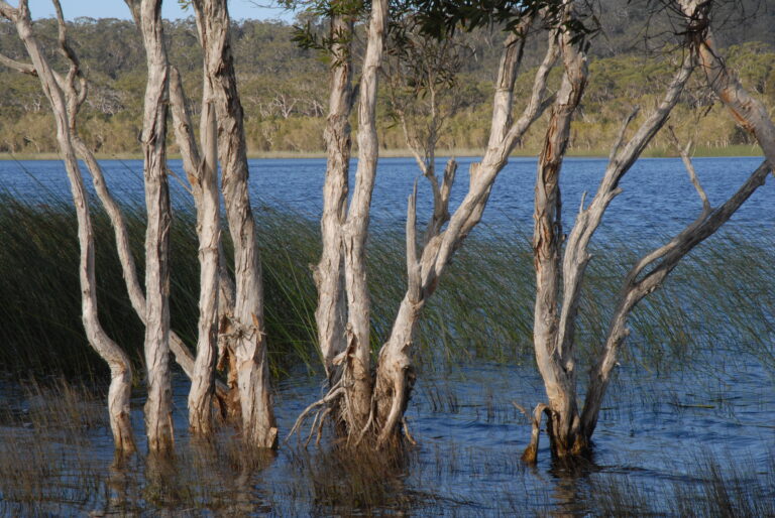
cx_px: 388
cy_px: 259
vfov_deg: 13.1
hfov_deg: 19.4
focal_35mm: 105
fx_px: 2263
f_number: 18
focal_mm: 70
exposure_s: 1/80
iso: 320
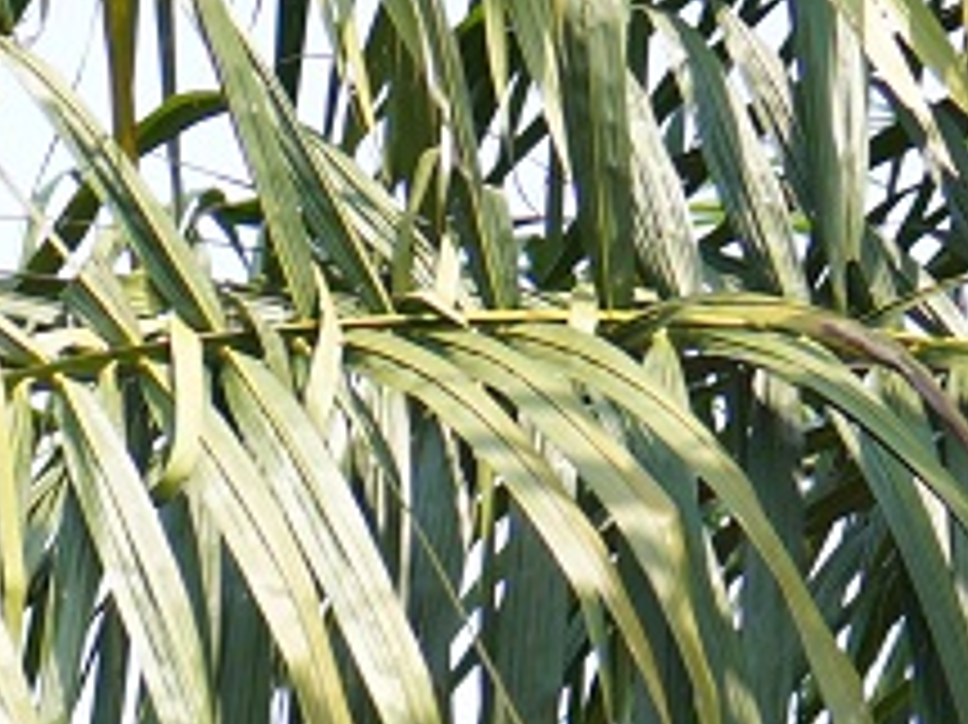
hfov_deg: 9.1
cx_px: -1409
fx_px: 5394
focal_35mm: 193
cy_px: 2667
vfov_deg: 6.5
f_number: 2.8
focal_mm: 24
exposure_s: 1/400
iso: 100
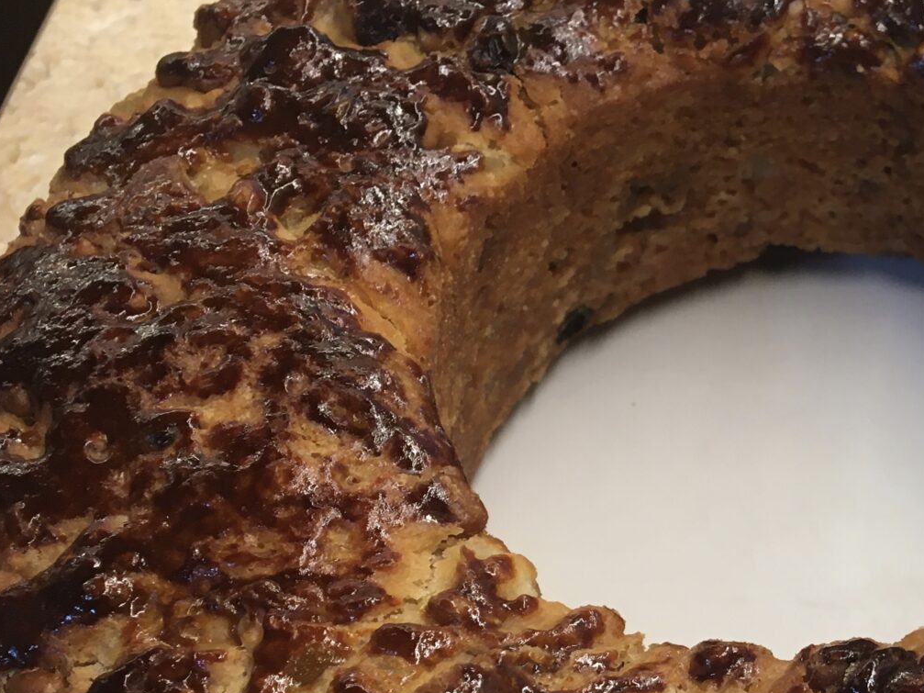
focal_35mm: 59
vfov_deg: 24.6
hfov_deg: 31.1
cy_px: 512
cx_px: 846
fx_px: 1575
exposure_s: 1/33
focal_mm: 4.15
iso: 80
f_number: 2.2
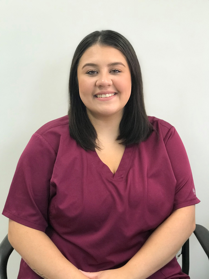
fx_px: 459
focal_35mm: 57
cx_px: 104
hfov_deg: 25.7
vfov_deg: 33.8
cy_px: 140
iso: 160
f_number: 2.8
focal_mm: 6.6
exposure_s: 1/60
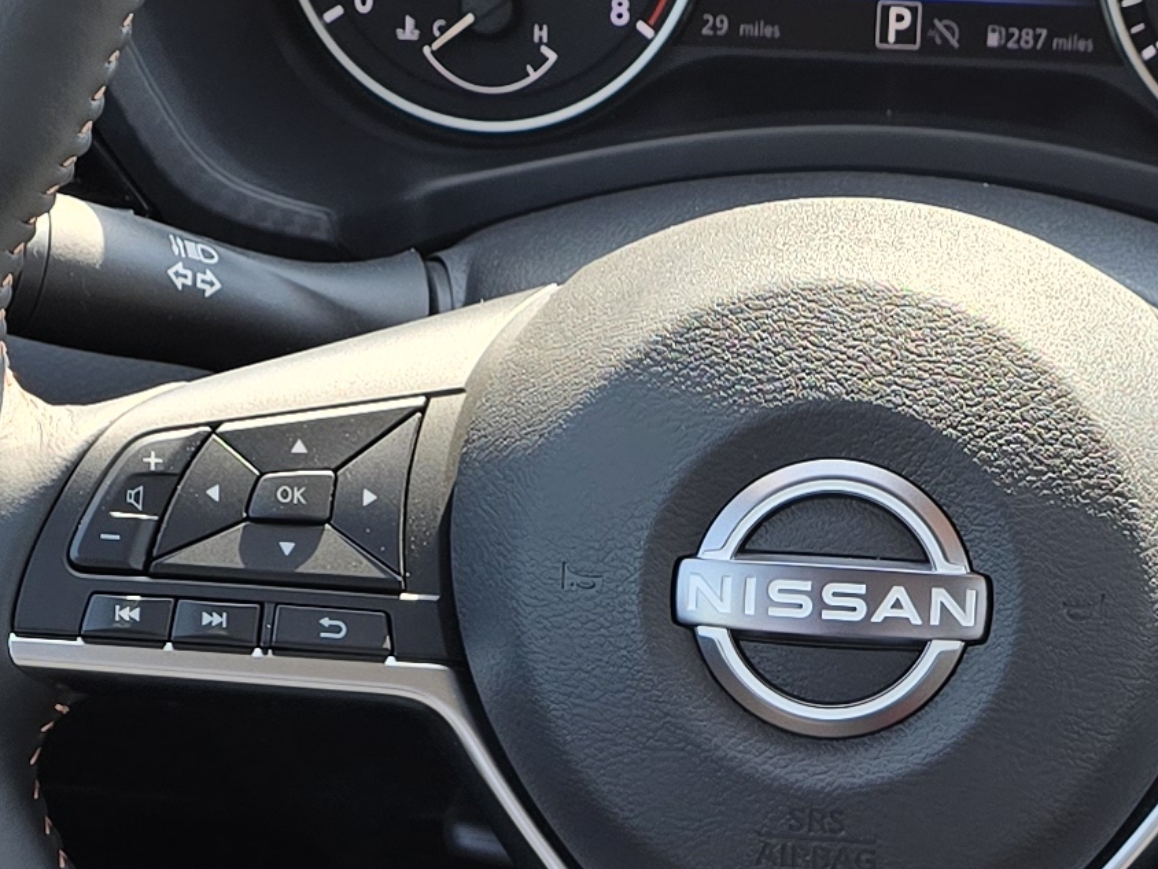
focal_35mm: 109
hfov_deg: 18.0
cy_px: 1371
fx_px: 3646
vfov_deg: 12.8
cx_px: 774
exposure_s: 1/180
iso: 25
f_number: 1.7
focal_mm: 6.3
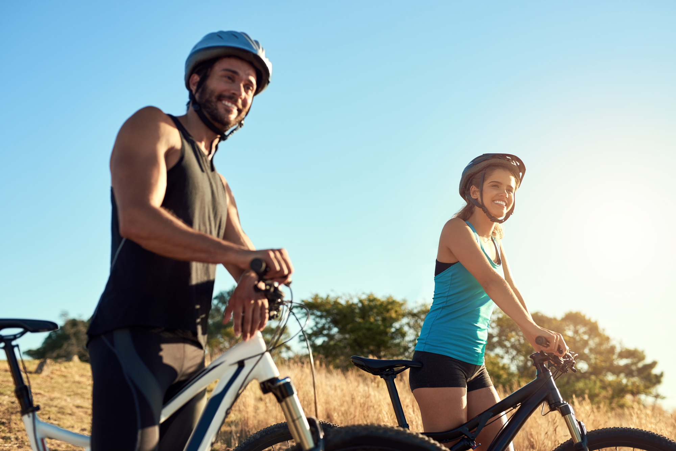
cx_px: 338
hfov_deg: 39.6
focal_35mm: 50
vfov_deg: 27.0
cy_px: 226
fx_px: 939
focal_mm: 50
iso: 125
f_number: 2.8
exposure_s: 1/2000
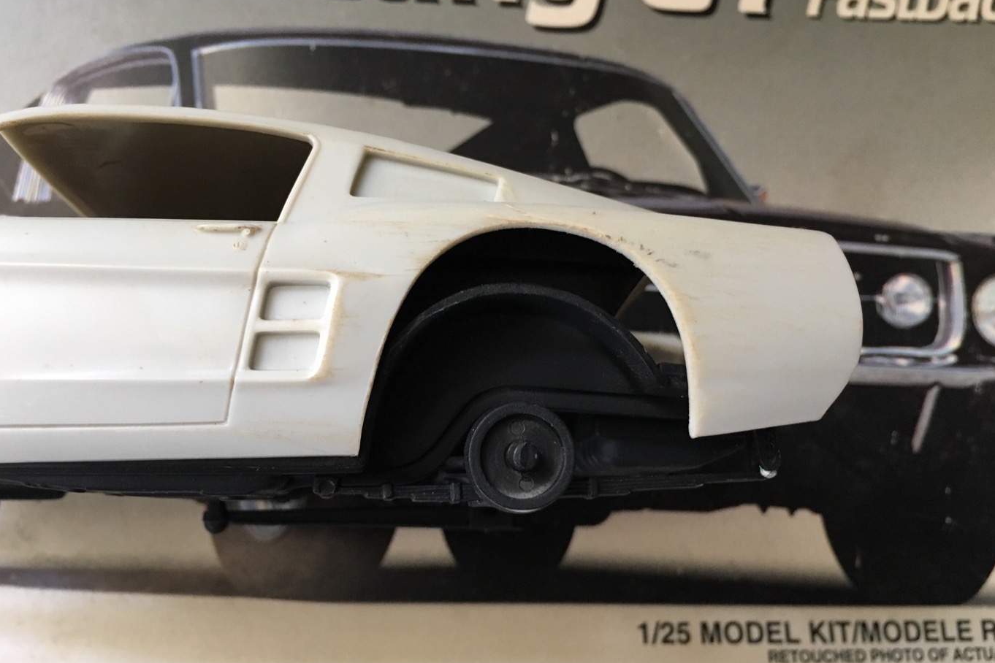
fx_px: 857
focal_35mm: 31
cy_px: 340
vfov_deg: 42.3
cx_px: 498
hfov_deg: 60.3
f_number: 2.2
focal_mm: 4.15
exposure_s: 1/30
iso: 100
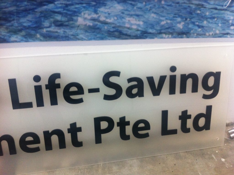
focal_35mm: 35
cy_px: 88
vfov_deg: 40.6
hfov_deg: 52.7
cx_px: 117
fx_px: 236
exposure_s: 1/15
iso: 200
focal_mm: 3.85
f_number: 2.8
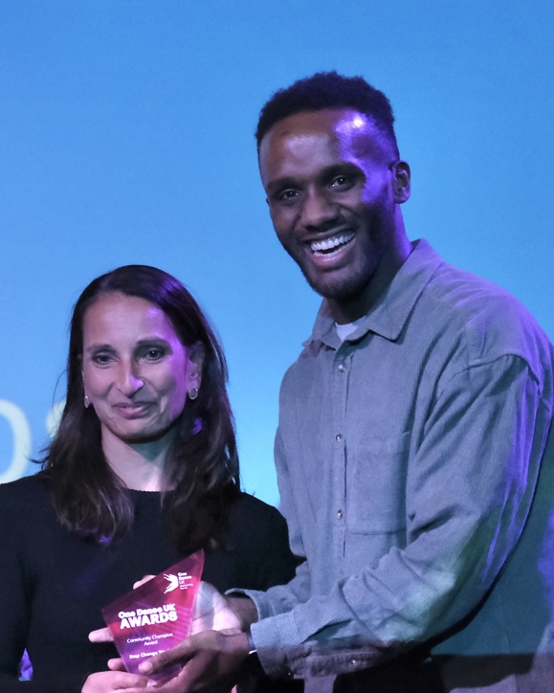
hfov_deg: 3.2
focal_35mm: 483
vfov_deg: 4.0
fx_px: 9901
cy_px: 519
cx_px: -85
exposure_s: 1/500
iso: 5000
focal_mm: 129.2
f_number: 2.8
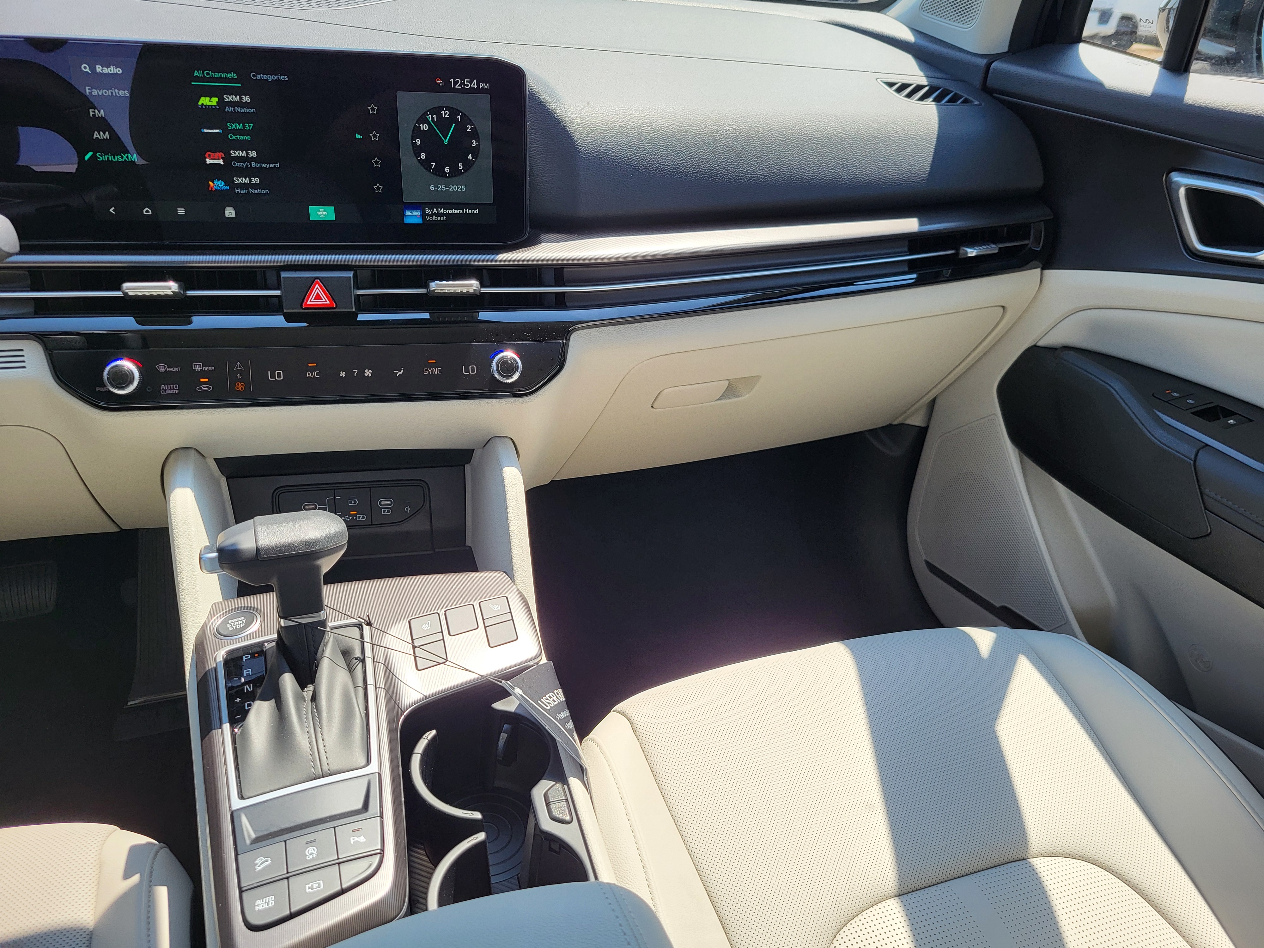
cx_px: 632
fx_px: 949
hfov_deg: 67.3
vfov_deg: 53.1
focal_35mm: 26
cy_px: 474
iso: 40
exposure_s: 1/392
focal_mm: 5.4
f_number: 1.8
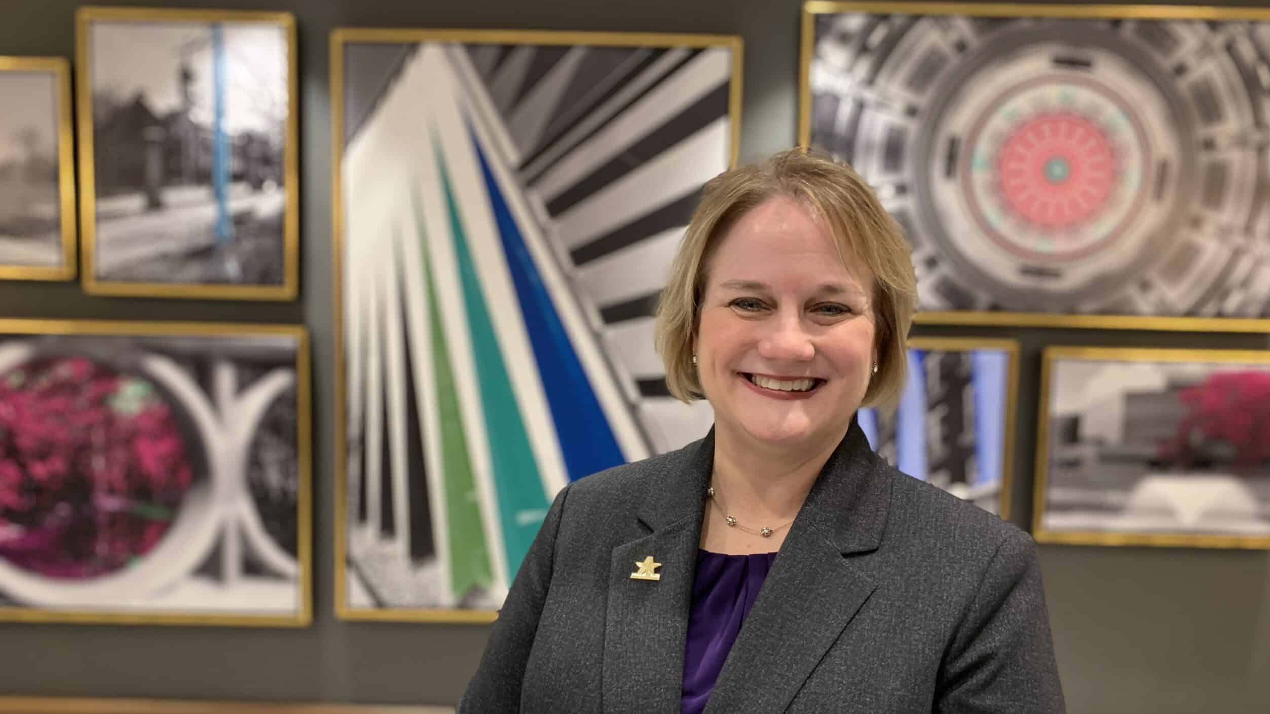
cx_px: 649
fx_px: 977
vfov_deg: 40.0
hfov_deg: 66.1
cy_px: 436
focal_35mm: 29
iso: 250
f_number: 1.8
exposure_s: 1/40
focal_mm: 4.25
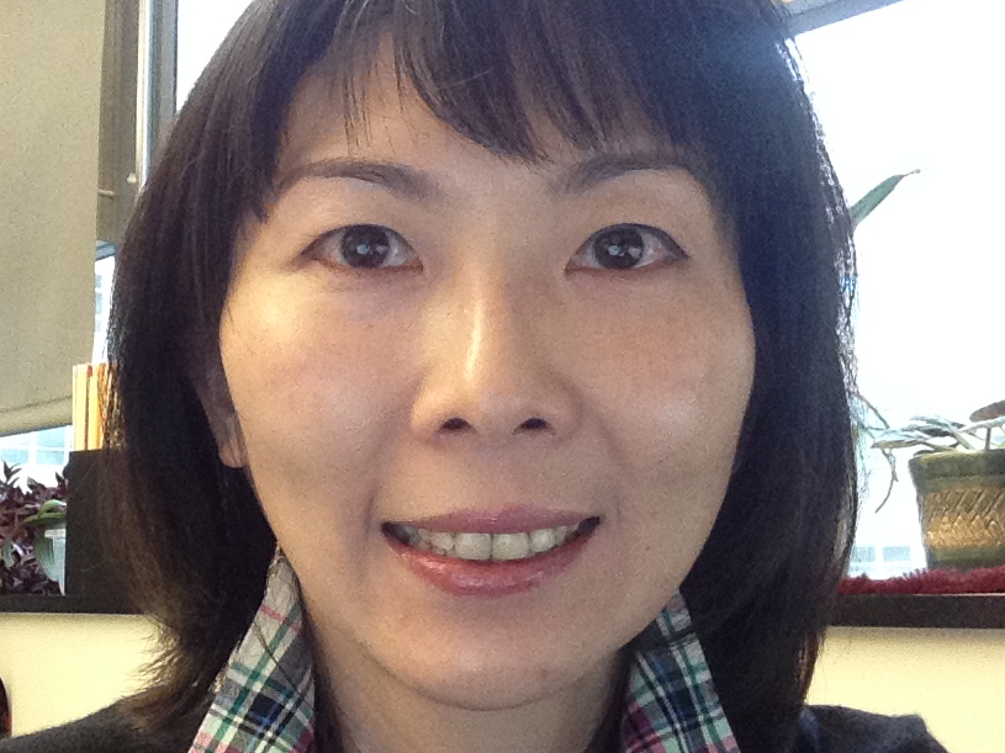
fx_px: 1597
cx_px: 323
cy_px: 410
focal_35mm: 55
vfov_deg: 26.5
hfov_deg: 34.6
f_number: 2.4
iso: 250
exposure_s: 1/30
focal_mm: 2.18
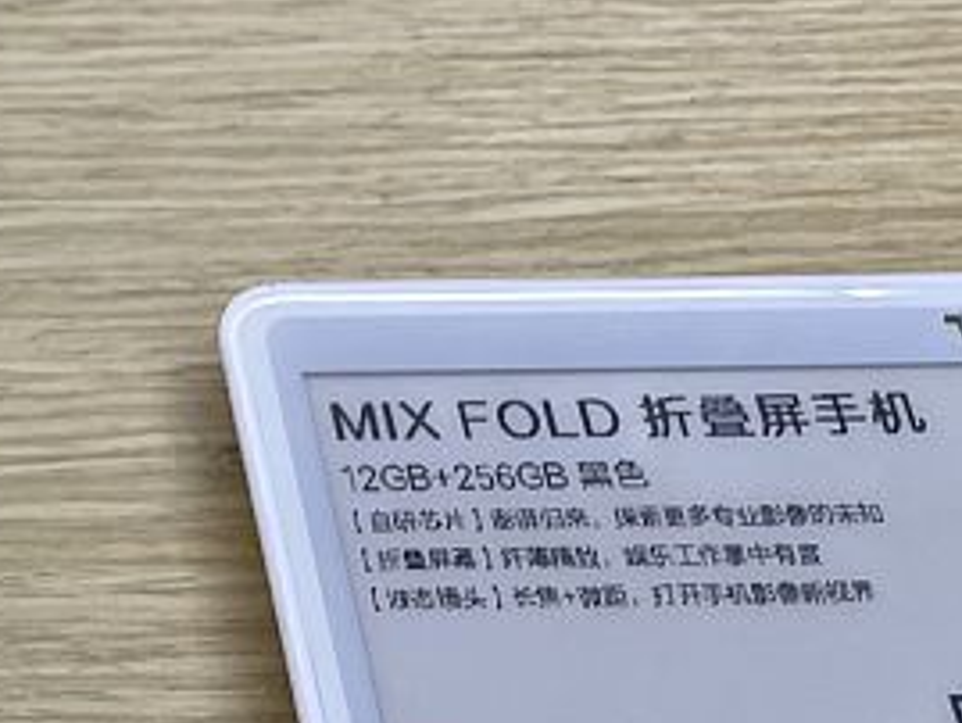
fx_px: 3225
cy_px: -29
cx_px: -712
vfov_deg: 12.6
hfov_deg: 15.0
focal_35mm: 116
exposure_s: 1/100
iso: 80
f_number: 1.6
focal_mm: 4.2
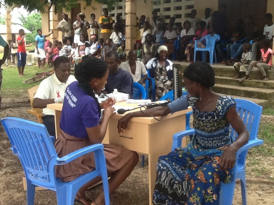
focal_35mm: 44
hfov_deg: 42.9
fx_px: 348
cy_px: 102
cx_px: 137
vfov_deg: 32.9
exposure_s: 1/120
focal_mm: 2.03
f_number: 2.4
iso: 80
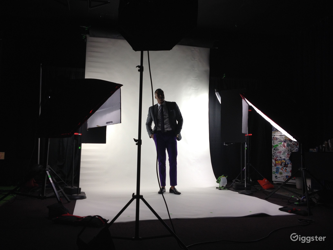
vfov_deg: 40.7
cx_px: 166
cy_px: 125
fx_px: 337
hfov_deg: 52.6
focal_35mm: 35
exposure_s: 1/120
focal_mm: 4.28
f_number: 2.4
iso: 80
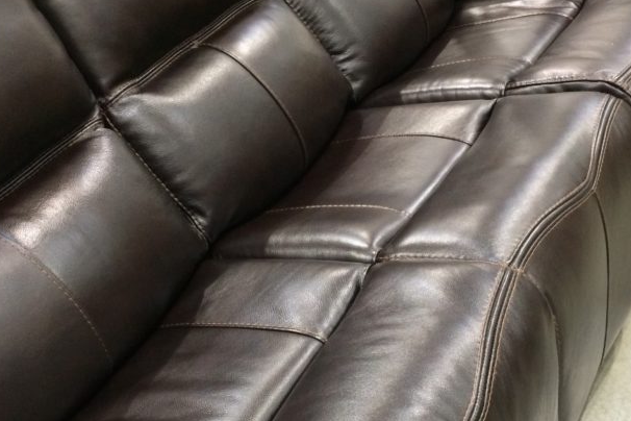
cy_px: 323
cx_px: 338
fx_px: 894
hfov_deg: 38.9
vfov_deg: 26.1
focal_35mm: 51
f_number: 2.2
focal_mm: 4.15
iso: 250
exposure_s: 1/30
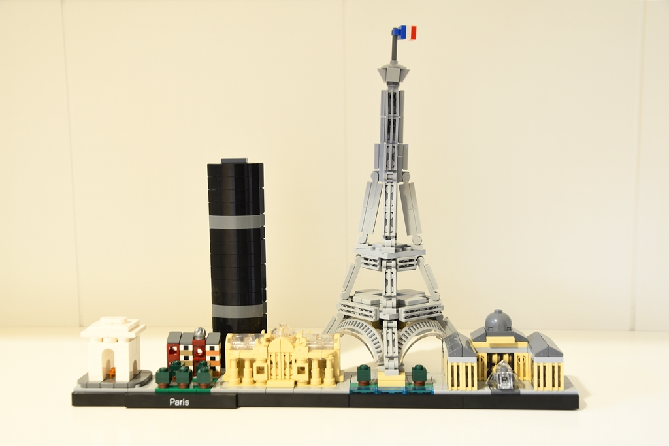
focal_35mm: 48
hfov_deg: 41.1
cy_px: 223
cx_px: 334
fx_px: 892
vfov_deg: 28.1
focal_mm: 32
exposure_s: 1.6
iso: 100
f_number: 5.6
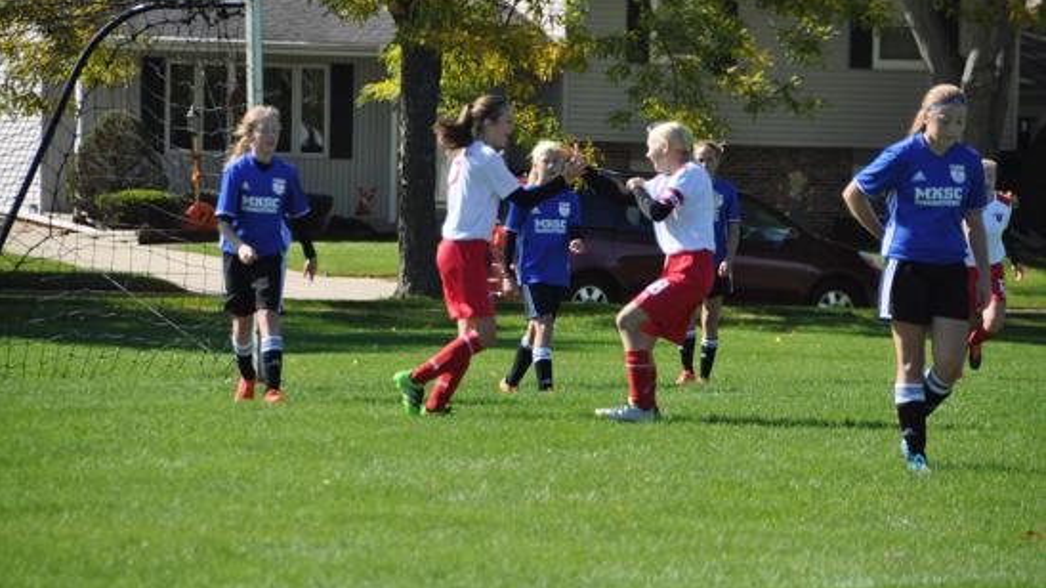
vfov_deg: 3.9
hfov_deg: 6.9
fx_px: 8735
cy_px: 268
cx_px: 523
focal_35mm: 315
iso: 400
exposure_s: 1/1250
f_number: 5.6
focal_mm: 200
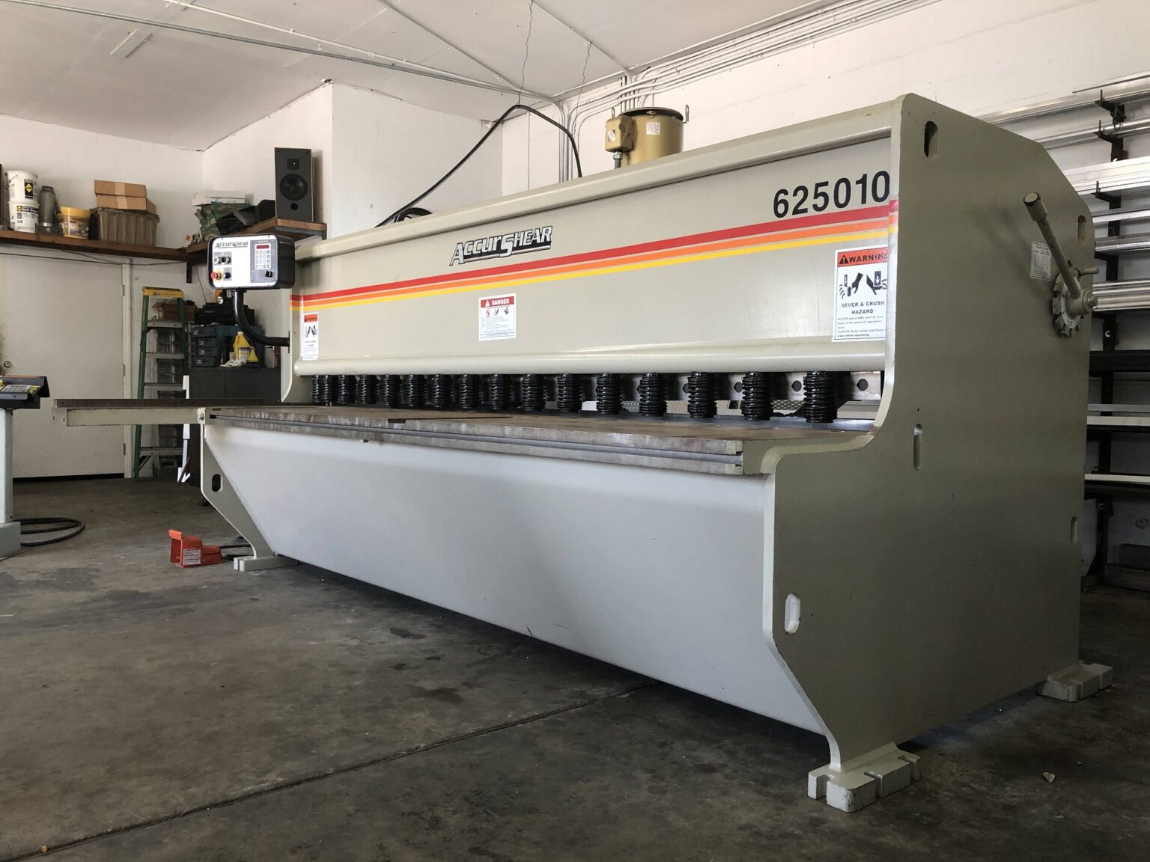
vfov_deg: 49.7
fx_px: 930
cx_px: 575
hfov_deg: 63.4
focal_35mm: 28
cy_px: 431
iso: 25
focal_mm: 3.99
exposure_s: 1/30
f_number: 1.8
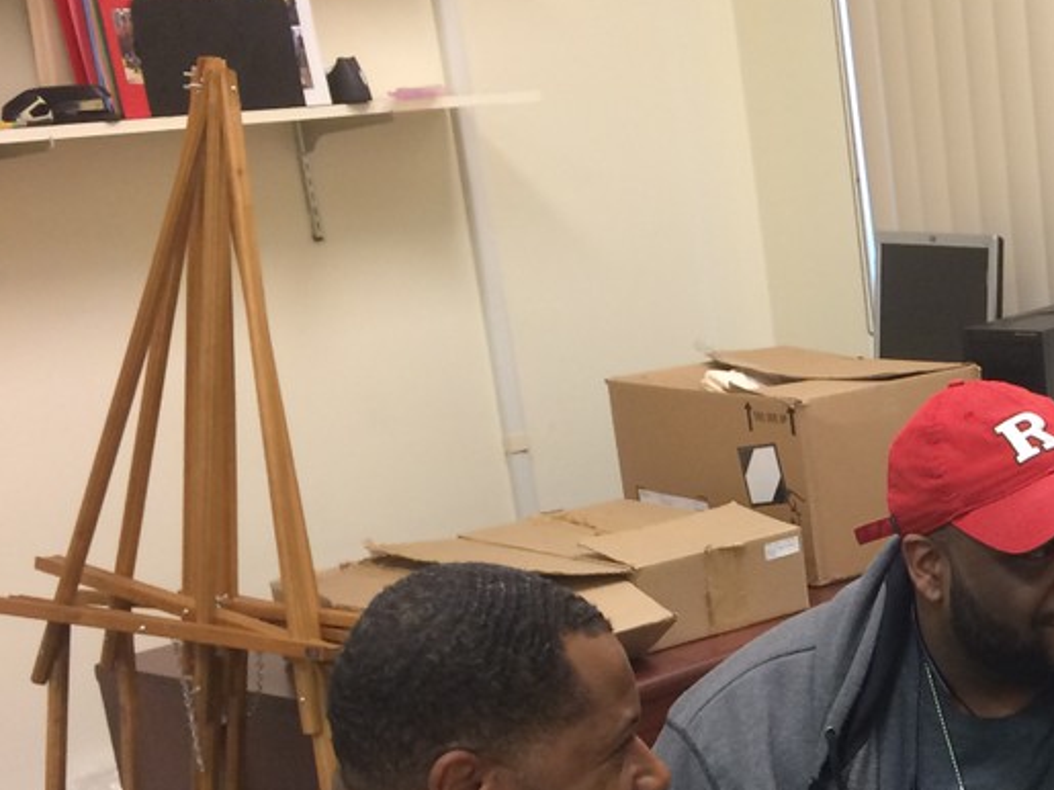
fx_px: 2161
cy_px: 757
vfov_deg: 20.2
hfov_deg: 24.9
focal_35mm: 71
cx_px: 1240
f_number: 2.2
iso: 100
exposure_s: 1/30
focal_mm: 4.15
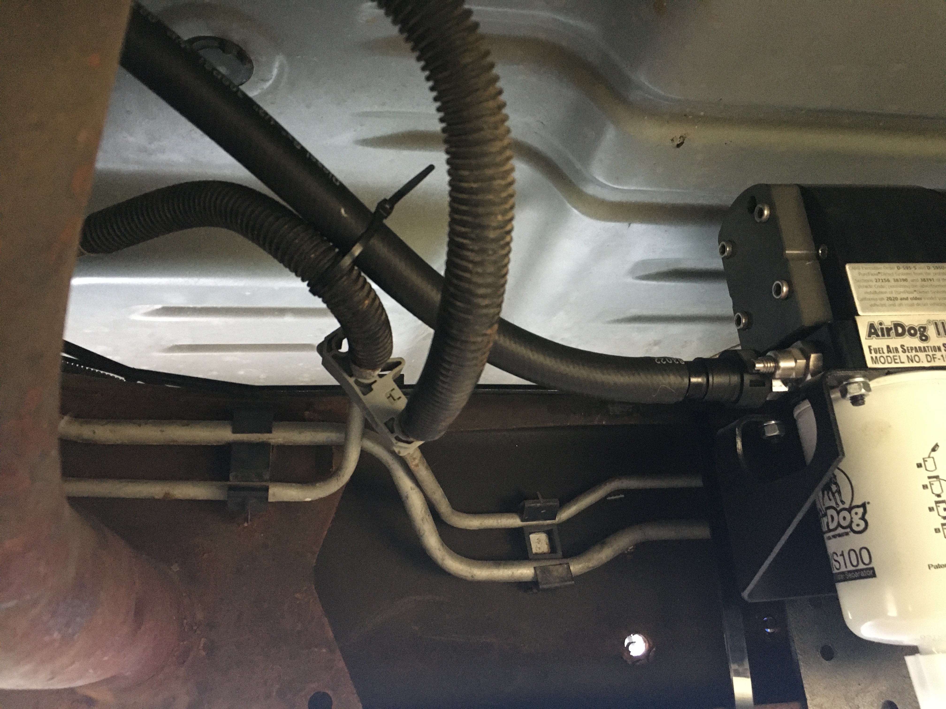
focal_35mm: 29
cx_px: 473
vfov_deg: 48.2
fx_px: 793
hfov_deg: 61.7
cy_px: 354
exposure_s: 1/15
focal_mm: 4.15
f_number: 2.2
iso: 250
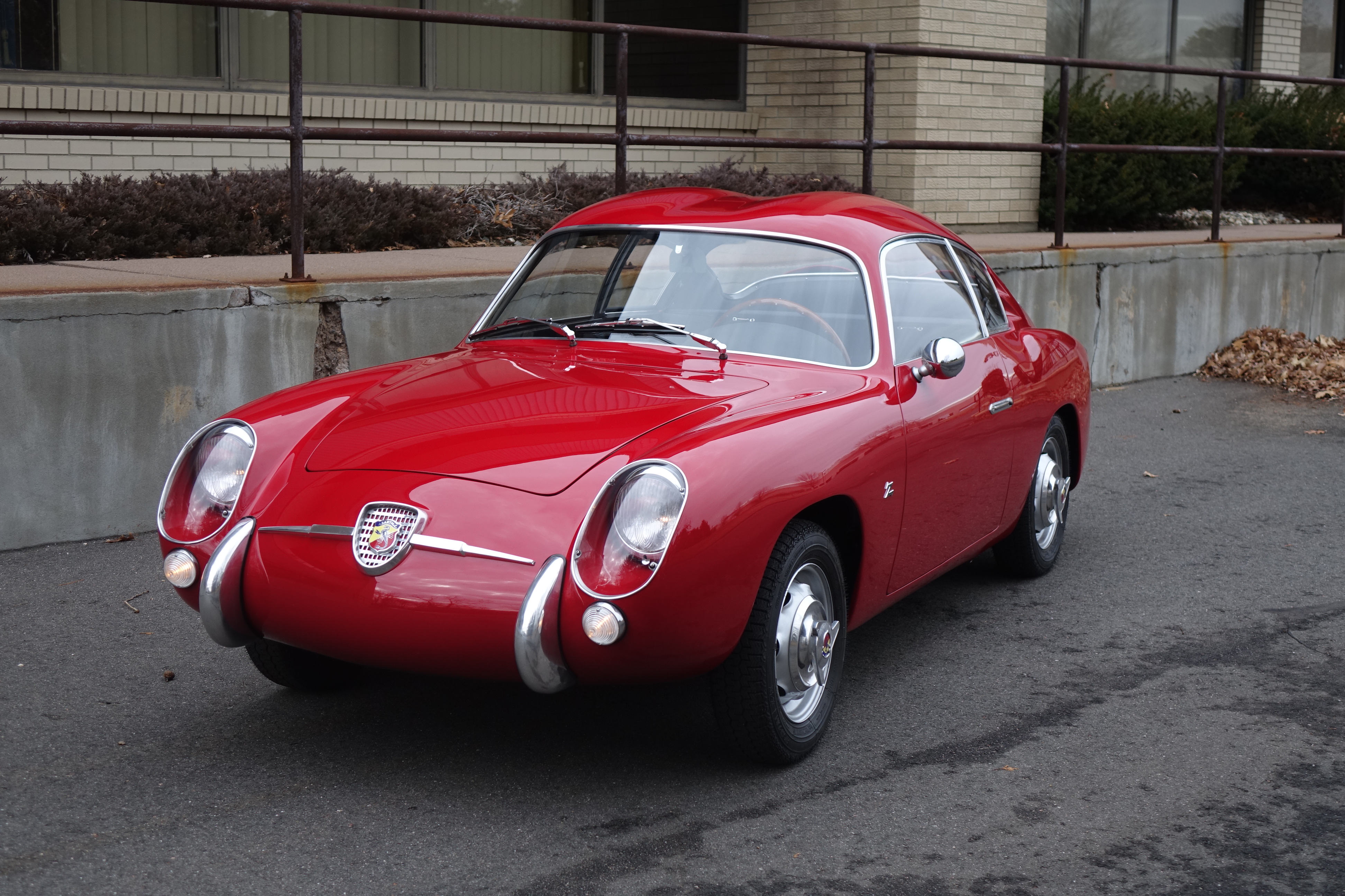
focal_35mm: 53
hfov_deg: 37.5
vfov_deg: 25.5
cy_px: 448
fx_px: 1980
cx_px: 672
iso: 125
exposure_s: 1/160
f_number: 2.8
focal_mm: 19.37
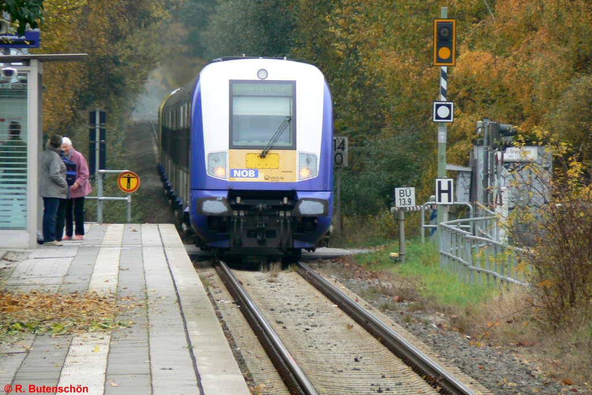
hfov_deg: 4.6
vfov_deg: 3.0
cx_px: 296
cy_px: 175
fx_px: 7416
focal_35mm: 451
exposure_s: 1/100
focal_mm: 72
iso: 100
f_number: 5
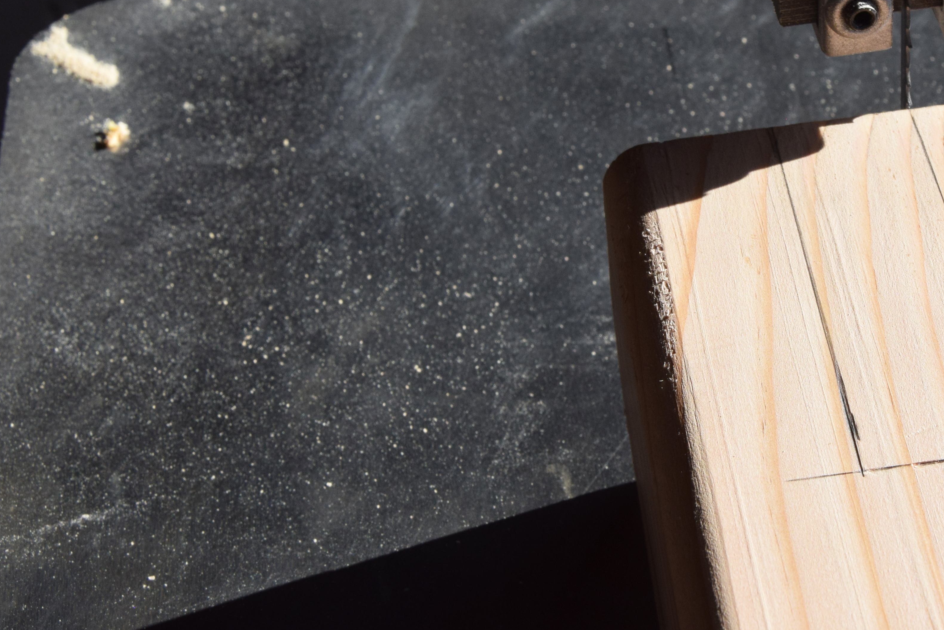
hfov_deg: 23.5
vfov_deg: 16.1
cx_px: 764
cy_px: 225
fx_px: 2229
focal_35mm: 85
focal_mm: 30
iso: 320
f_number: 11
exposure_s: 1/250
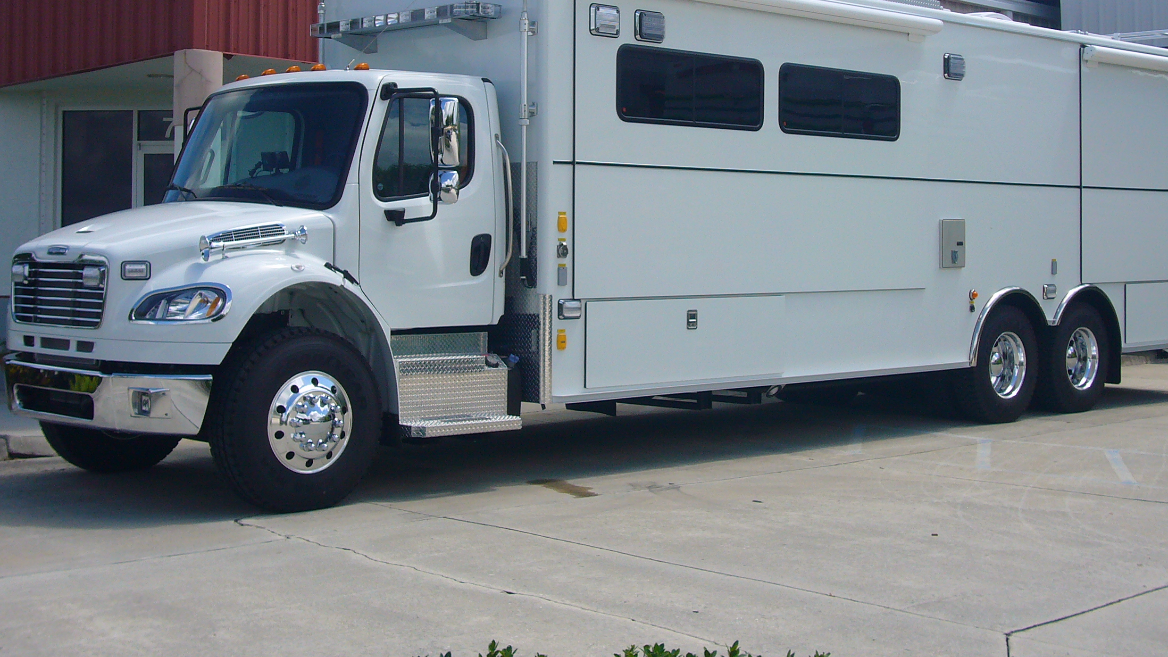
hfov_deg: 36.6
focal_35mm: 57
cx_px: 612
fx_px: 1765
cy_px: 204
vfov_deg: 21.0
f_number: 7.1
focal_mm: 7.5
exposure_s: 1/250
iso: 80
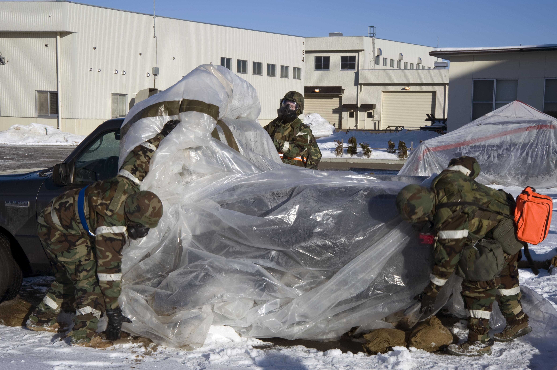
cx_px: 282
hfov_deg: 37.5
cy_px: 188
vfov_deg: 25.5
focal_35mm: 53
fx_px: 820
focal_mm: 52
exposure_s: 1/80
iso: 160
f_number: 22
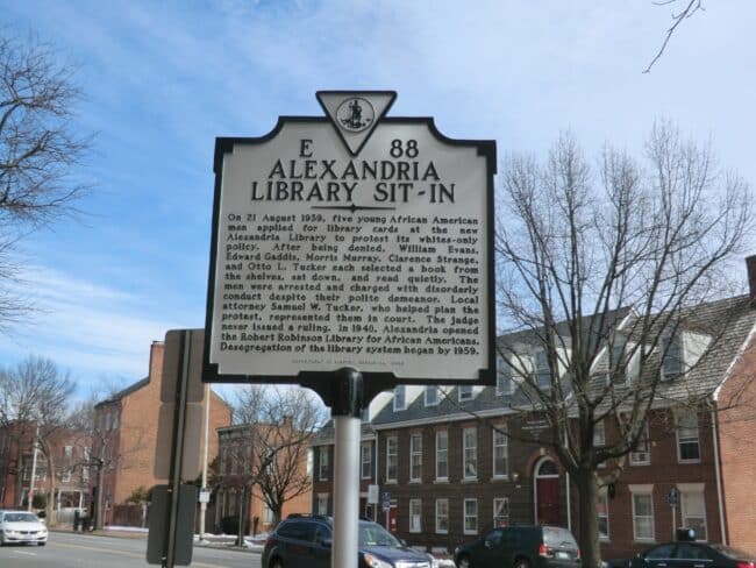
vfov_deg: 36.0
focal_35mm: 40
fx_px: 874
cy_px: 284
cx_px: 378
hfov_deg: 46.8
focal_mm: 7.1
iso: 80
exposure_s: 1/1000
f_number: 3.8
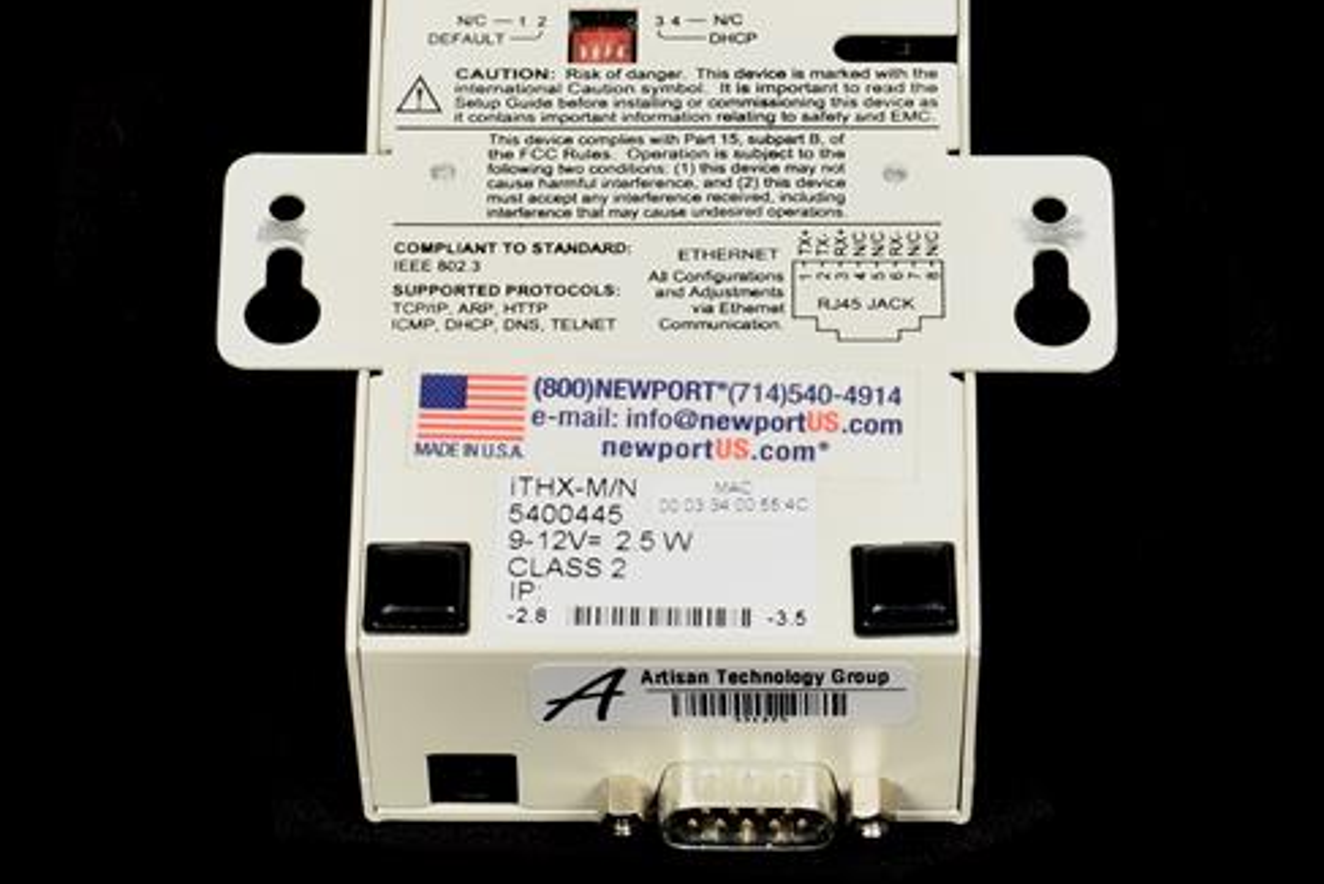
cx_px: 674
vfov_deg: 13.5
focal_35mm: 102
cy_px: 364
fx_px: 3738
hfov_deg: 20.1
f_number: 13
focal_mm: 55
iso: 200
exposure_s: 1/200
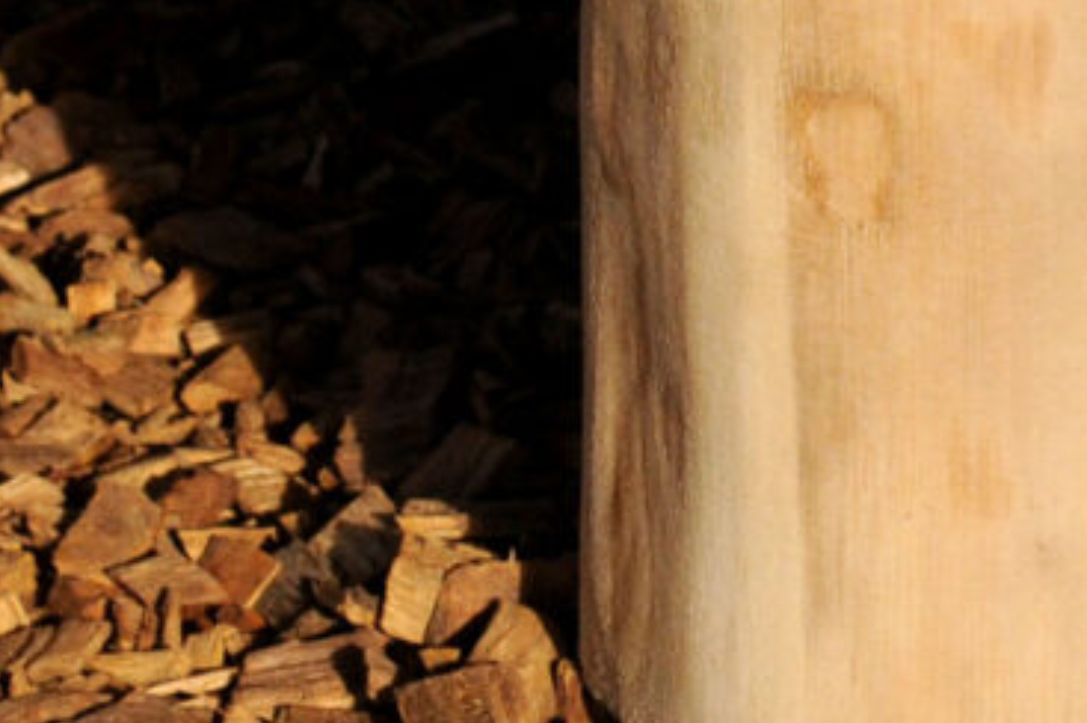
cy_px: -296
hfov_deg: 4.8
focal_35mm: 418
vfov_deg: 3.3
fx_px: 12610
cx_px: 2598
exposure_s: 1/2000
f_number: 5
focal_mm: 50
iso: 400
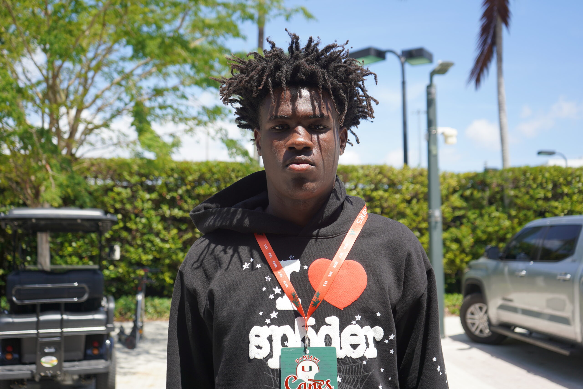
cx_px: 292
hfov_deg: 50.7
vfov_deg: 35.1
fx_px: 615
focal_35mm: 38
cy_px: 194
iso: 100
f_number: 4.5
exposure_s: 1/500
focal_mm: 38
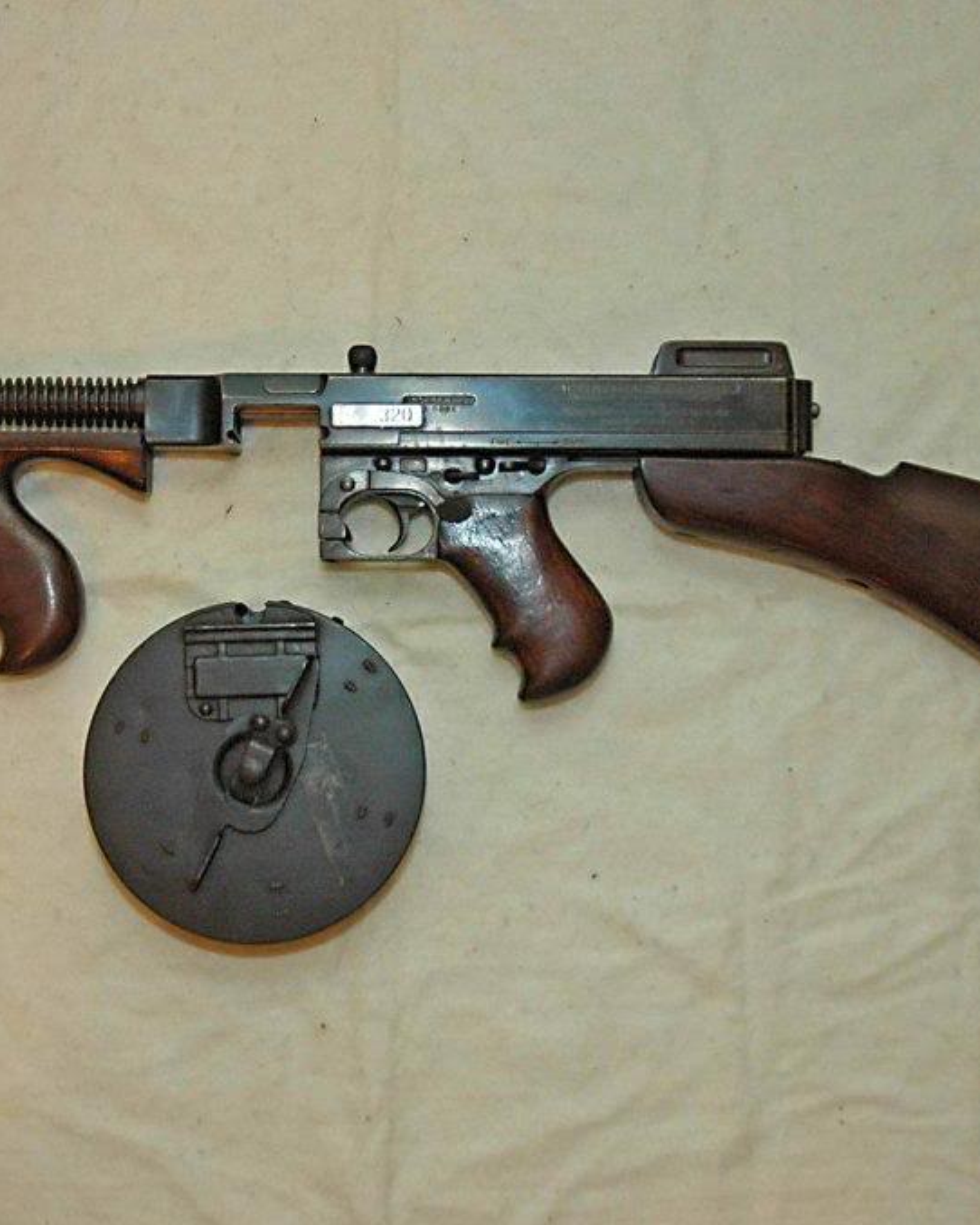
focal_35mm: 62
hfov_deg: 24.7
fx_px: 2236
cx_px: 429
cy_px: 614
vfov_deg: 30.6
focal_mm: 29
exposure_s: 1/40
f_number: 4
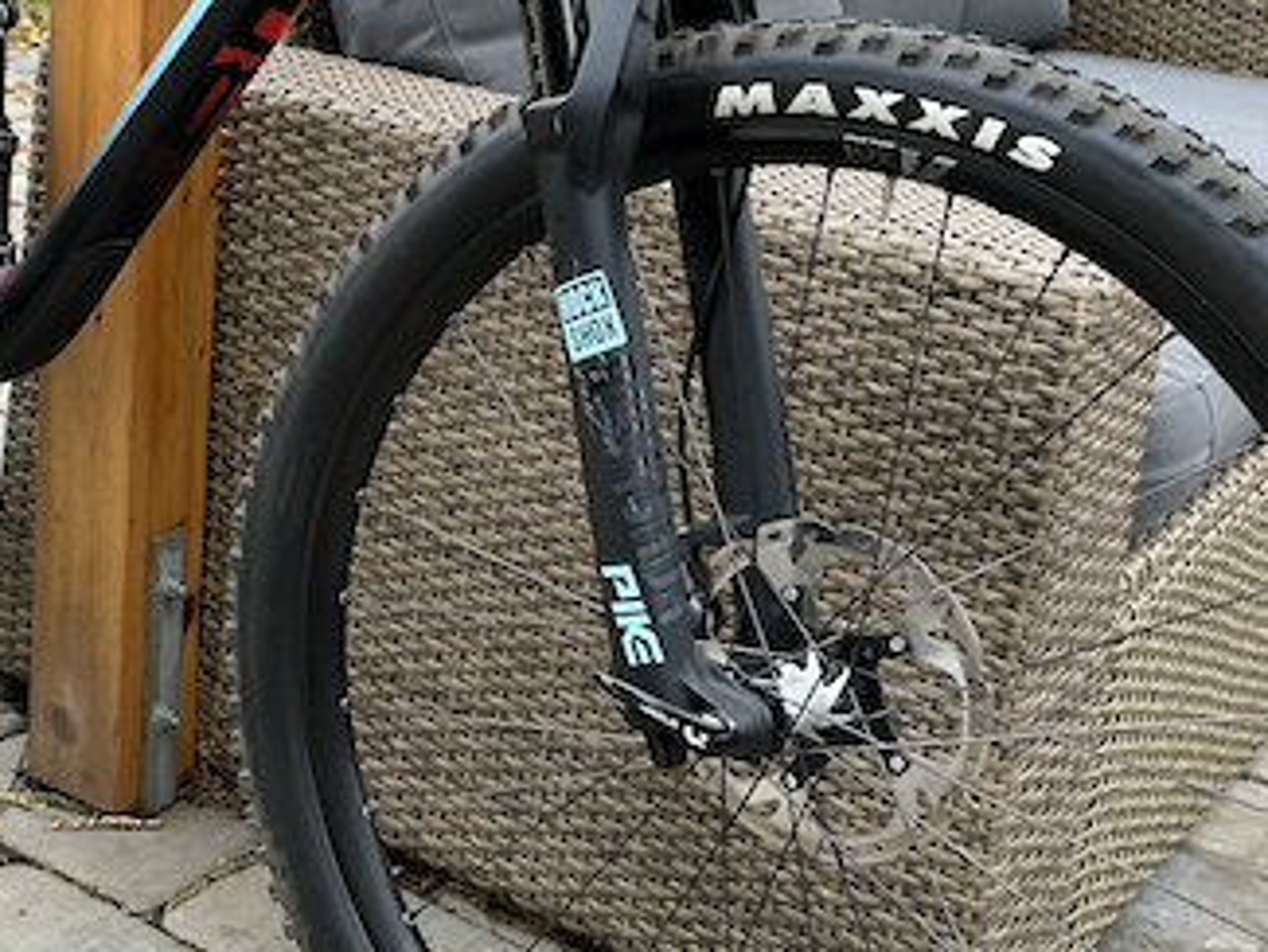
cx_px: 238
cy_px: 254
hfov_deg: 29.5
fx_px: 2345
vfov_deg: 22.8
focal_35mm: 64
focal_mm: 4.2
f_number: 1.6
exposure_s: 1/121
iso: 64
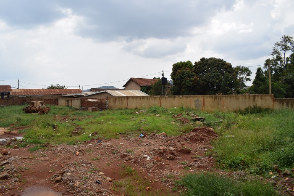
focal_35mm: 27
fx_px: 220
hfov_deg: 67.4
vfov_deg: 47.9
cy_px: 98
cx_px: 147
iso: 100
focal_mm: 18
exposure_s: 1/200
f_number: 9
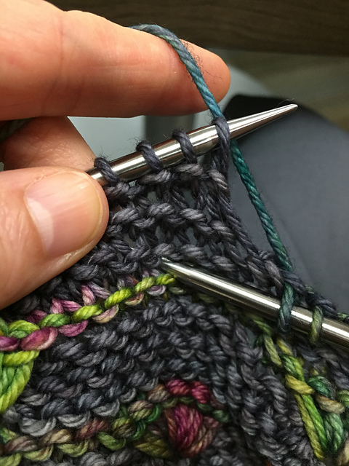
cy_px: 233
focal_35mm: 29
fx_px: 390
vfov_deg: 61.7
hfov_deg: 48.2
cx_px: 174
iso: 200
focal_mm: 4.15
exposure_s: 1/30
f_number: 2.2
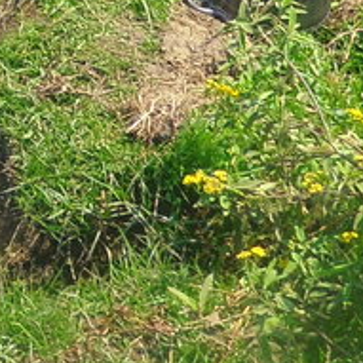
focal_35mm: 133
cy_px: -135
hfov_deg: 12.6
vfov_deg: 12.6
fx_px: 1578
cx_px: -137
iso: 64
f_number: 3.9
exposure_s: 1/250
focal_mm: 5
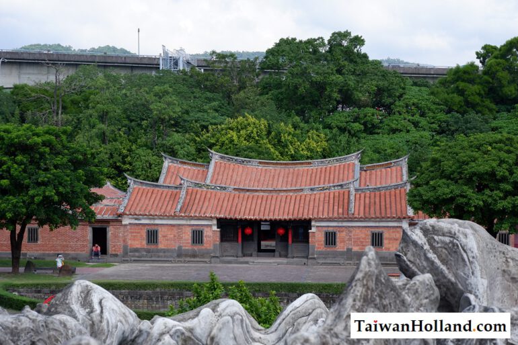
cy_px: 172
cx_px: 259
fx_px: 1151
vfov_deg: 17.1
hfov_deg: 25.4
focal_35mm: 80
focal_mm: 53
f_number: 8
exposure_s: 1/220
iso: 200
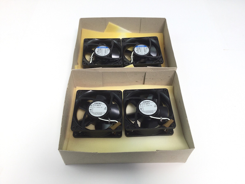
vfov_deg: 45.4
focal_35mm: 31
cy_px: 92
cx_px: 122
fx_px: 219
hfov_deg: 58.3
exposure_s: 1/110
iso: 25
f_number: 2.4
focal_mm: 3.3
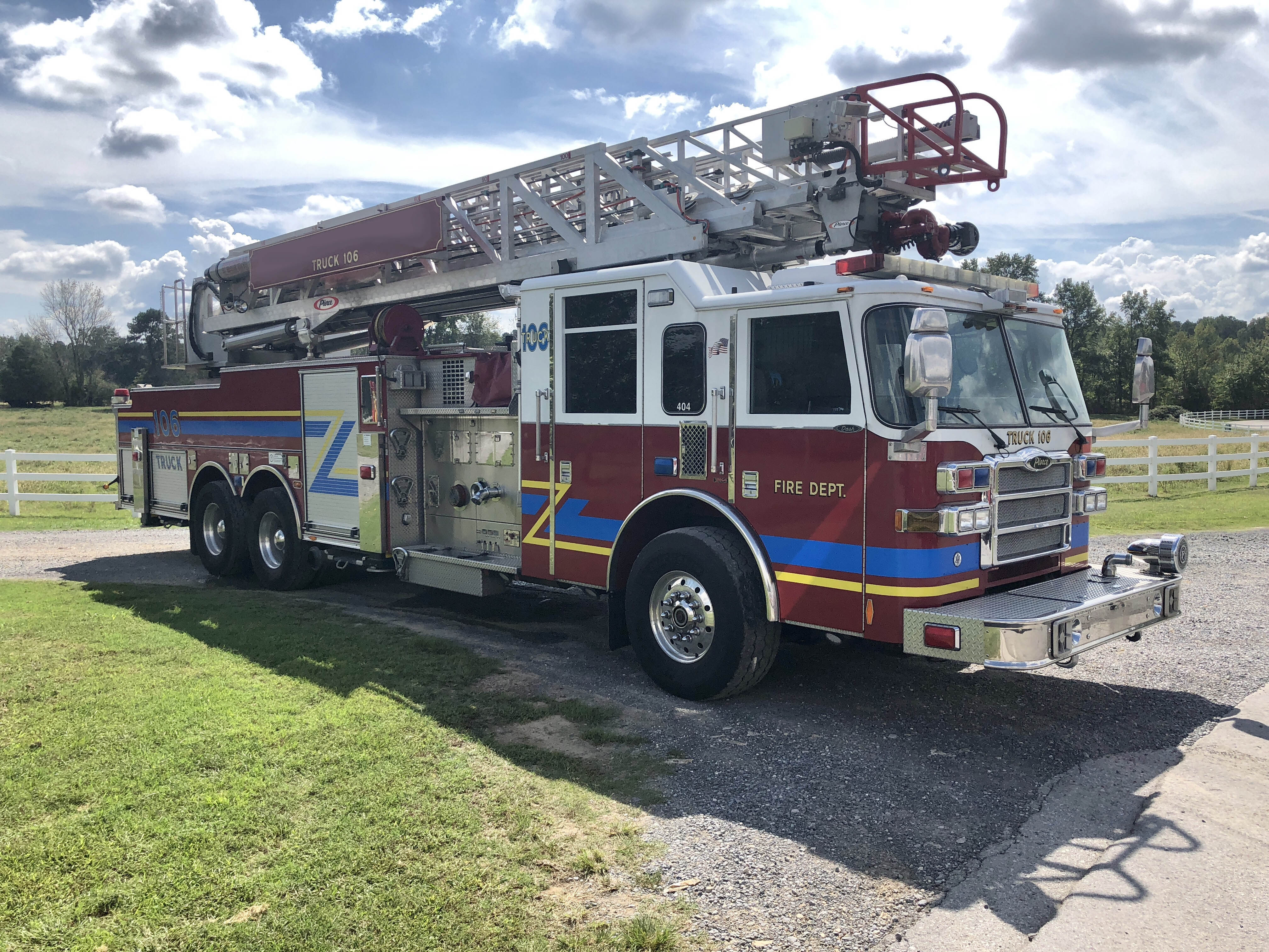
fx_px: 1026
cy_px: 476
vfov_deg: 49.7
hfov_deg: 63.4
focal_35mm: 28
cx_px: 634
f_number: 1.8
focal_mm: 4
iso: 20
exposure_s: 1/2288
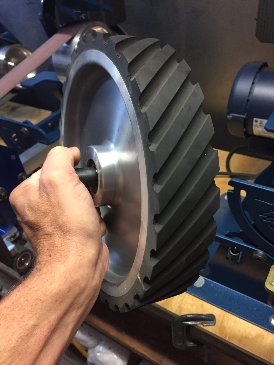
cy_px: 182
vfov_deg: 61.7
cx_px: 137
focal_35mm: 29
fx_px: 306
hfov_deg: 48.2
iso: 160
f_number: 2.2
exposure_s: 1/30
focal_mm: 4.15
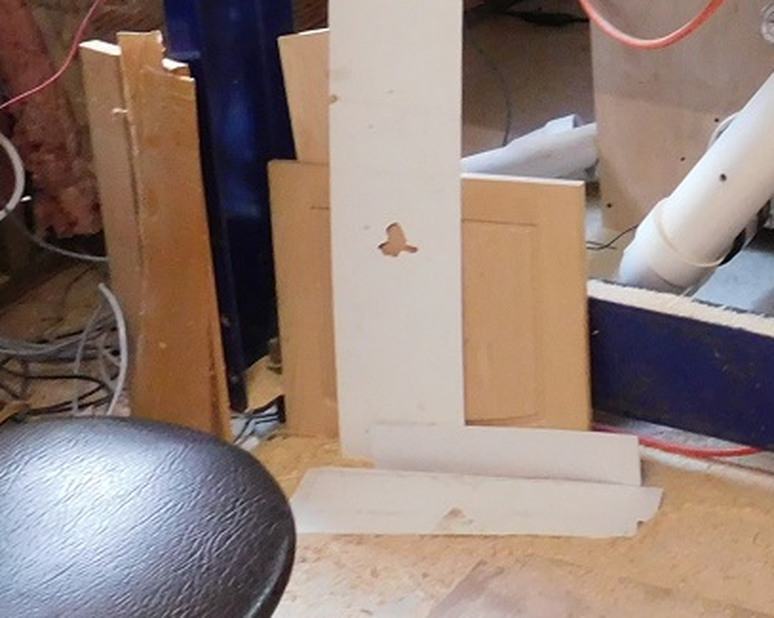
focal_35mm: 84
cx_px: 959
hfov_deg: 21.0
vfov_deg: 17.8
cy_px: 1
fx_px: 1923
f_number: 3
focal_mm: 4
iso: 400
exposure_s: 1/15
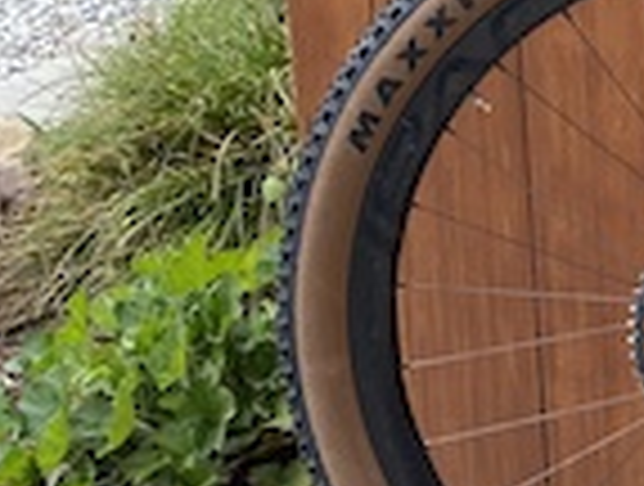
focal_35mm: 145
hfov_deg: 11.8
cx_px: 1392
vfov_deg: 10.3
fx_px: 2704
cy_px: 243
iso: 32
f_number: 1.8
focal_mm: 4.25
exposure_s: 1/405
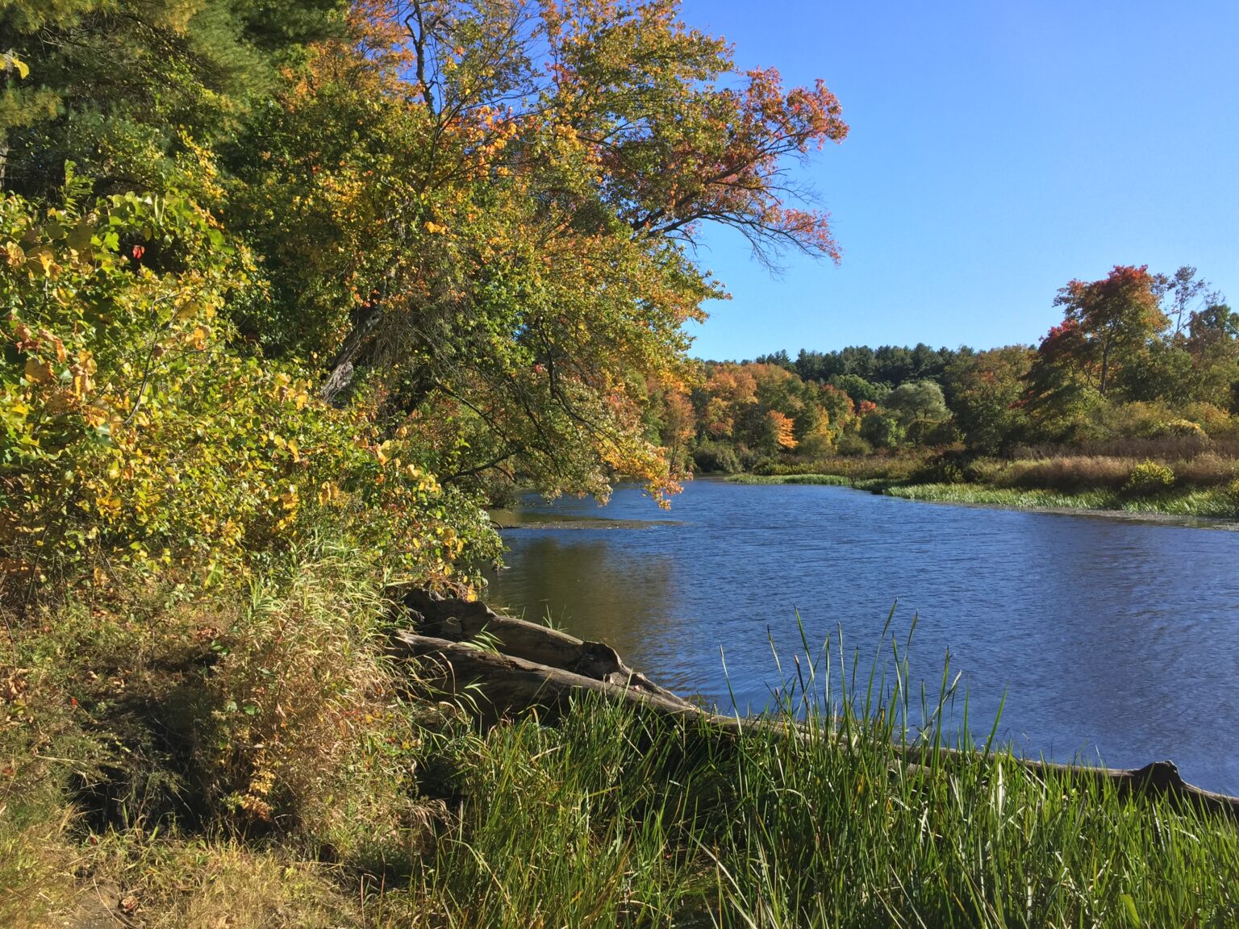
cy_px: 464
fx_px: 1038
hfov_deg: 61.7
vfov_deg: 48.2
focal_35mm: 29
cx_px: 620
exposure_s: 1/1199
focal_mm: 4.15
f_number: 2.2
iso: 32
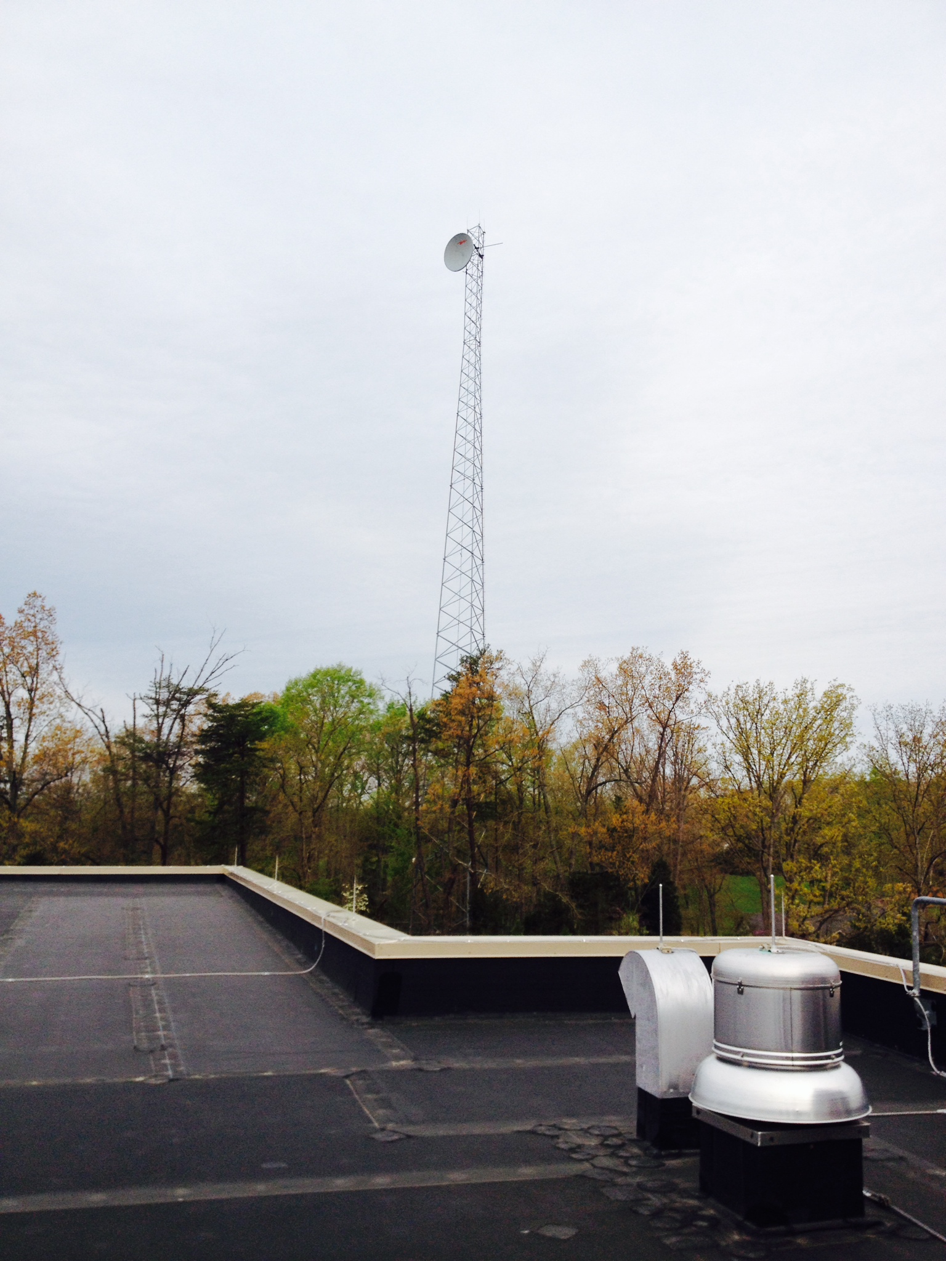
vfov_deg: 52.6
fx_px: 1275
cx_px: 473
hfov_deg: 40.7
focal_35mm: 35
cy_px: 630
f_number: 2.4
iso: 50
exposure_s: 1/1972
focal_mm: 4.28
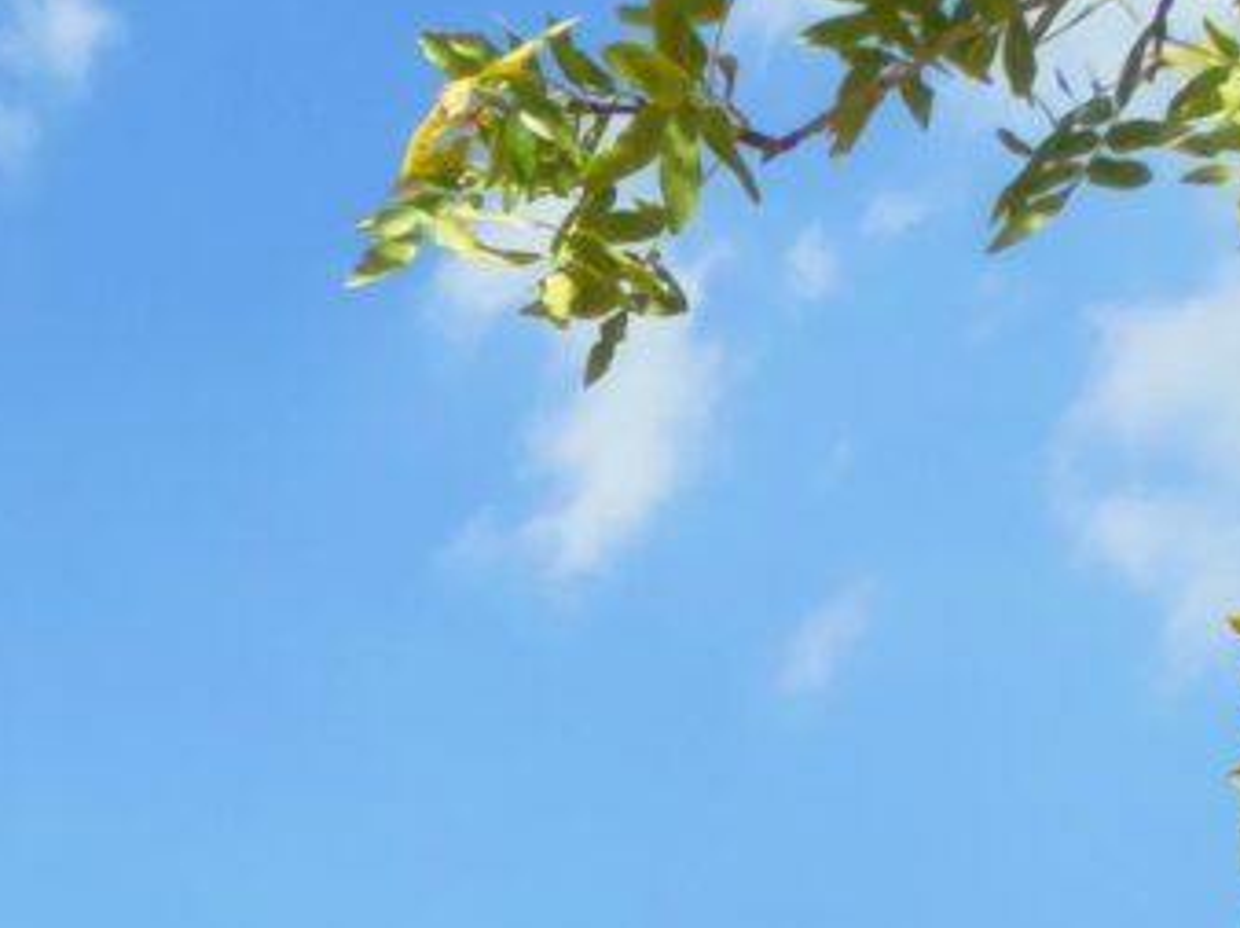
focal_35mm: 91
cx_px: -1082
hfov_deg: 17.1
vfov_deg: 13.1
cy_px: 2065
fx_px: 3257
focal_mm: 3.94
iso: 100
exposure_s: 1/2478
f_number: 1.9
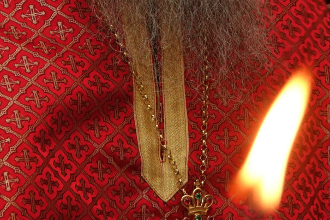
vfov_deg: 3.6
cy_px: -58
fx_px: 3446
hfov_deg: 5.5
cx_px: 186
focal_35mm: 376
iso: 400
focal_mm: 40.73
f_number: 4
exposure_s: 1/80
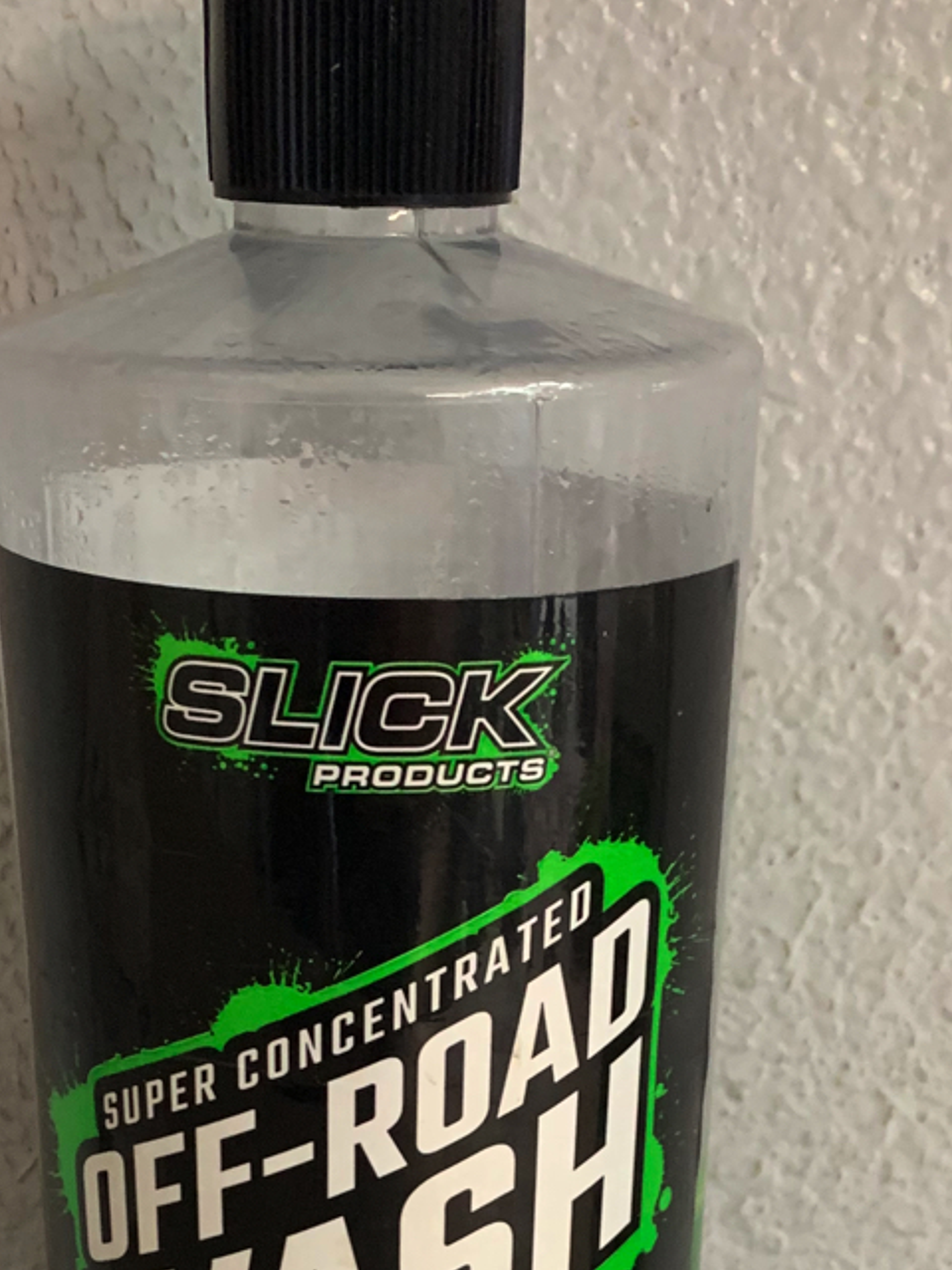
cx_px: 422
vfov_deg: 27.2
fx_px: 2383
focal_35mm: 65
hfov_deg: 22.6
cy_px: 1421
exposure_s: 1/40
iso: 320
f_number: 1.8
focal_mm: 4.25
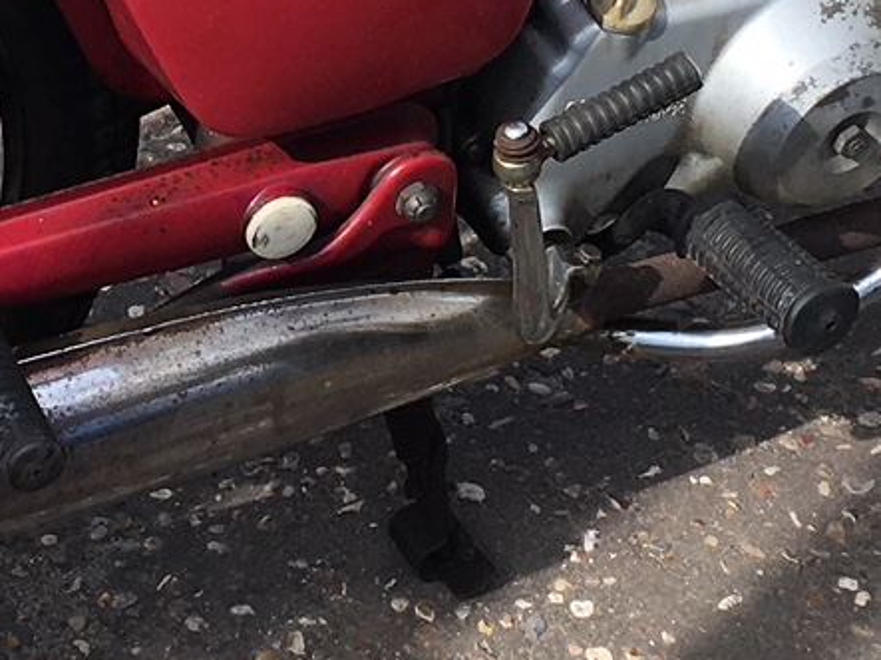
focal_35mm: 132
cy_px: -76
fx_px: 3359
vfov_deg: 11.1
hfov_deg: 14.9
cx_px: 251
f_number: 2.2
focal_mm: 4.15
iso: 25
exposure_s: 1/1099
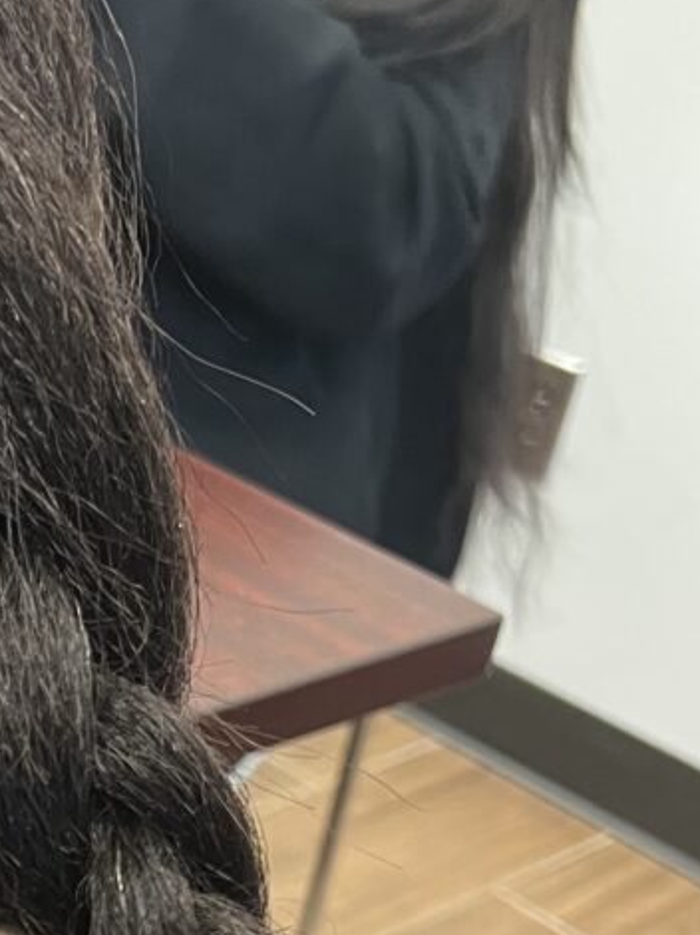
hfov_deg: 16.3
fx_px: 2294
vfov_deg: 21.9
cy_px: 1005
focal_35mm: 85
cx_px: -235
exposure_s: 1/60
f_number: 1.5
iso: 320
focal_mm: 5.7
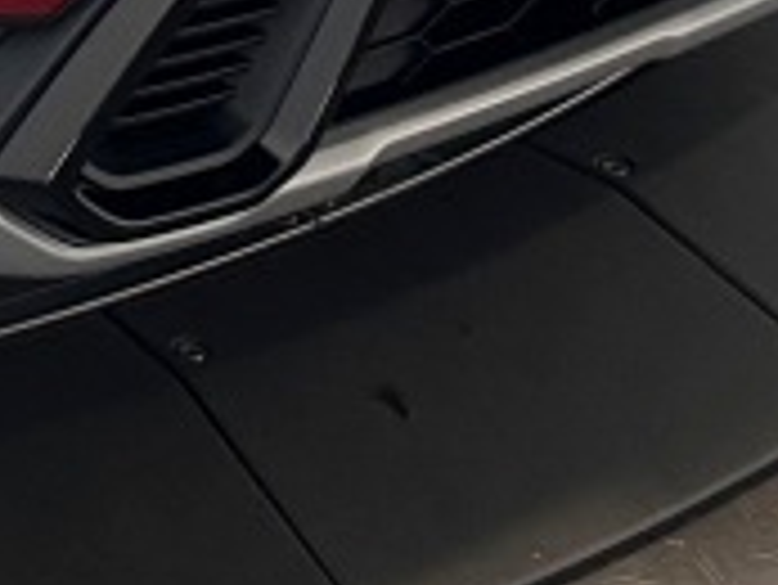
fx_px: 3194
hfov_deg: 13.2
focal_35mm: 142
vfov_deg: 9.4
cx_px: -369
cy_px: -760
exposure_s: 1/60
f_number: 1.78
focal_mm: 6.86
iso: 320
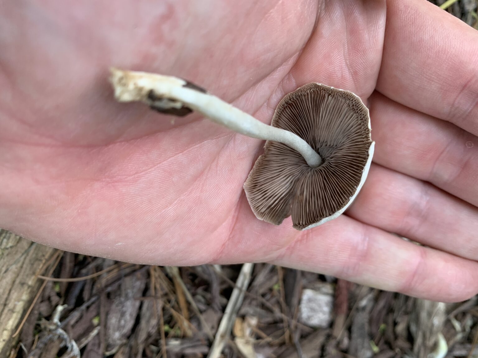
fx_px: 359
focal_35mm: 26
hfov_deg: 67.3
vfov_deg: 53.1
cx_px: 239
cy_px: 179
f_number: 1.8
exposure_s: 1/118
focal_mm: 4.25
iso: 100
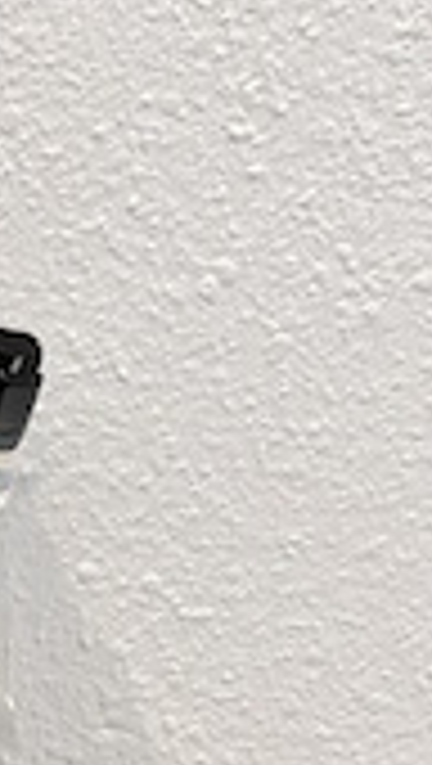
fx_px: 2497
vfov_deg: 16.4
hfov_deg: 9.5
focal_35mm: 123
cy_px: 999
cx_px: -270
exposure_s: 1/24
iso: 221
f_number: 1.85
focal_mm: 6.81
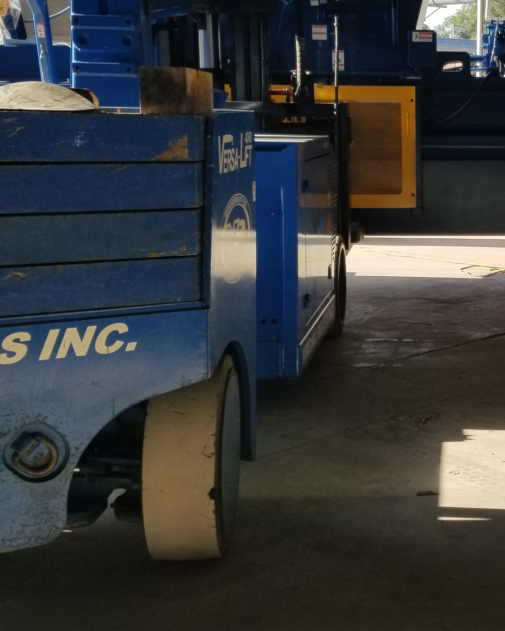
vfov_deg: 32.8
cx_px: 499
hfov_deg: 25.4
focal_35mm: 57
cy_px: 225
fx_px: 1065
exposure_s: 1/760
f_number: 1.7
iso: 50
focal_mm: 4.3
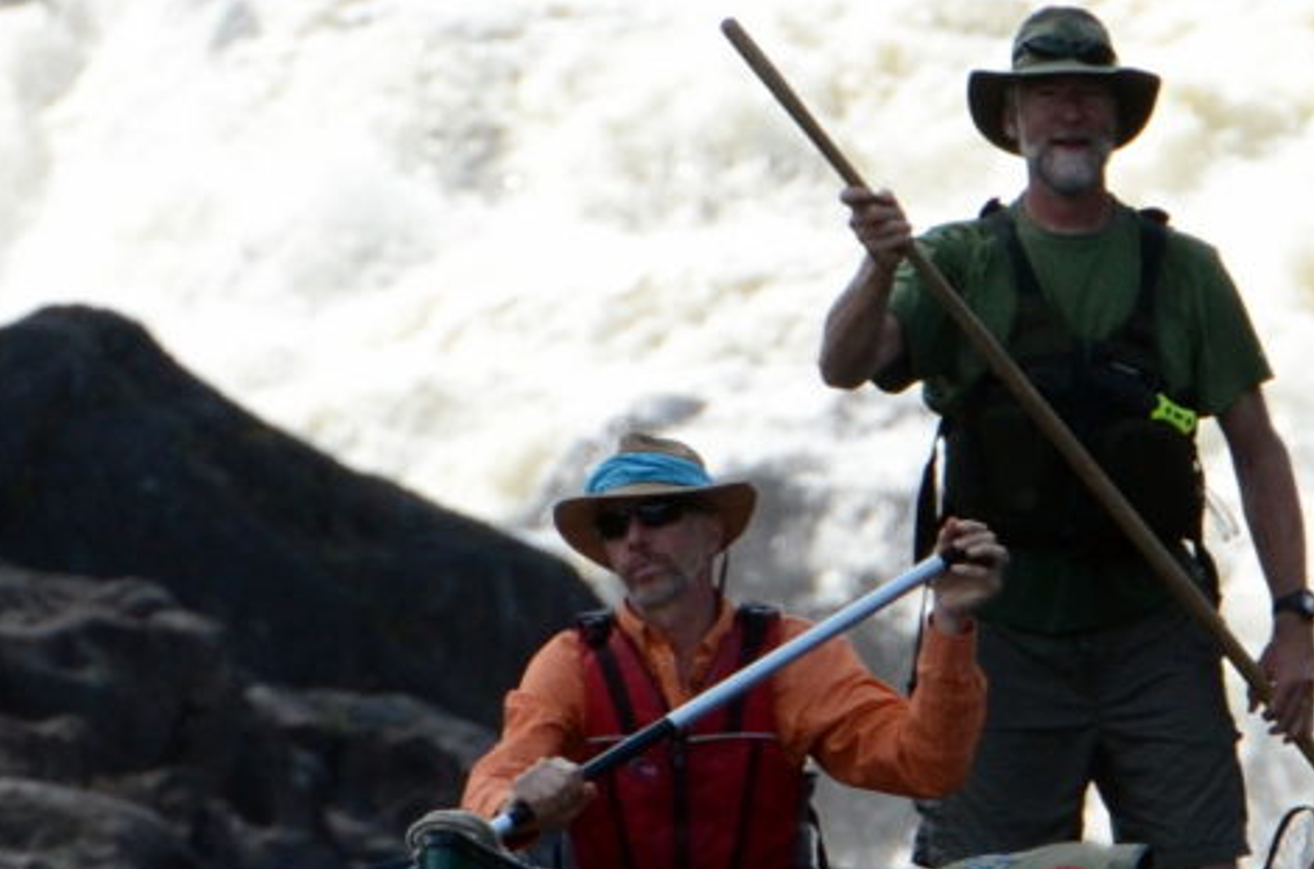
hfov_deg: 3.2
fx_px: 23815
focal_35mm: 654
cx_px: 1009
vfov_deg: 2.1
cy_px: 606
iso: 800
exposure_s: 1/1600
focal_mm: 200
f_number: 7.1
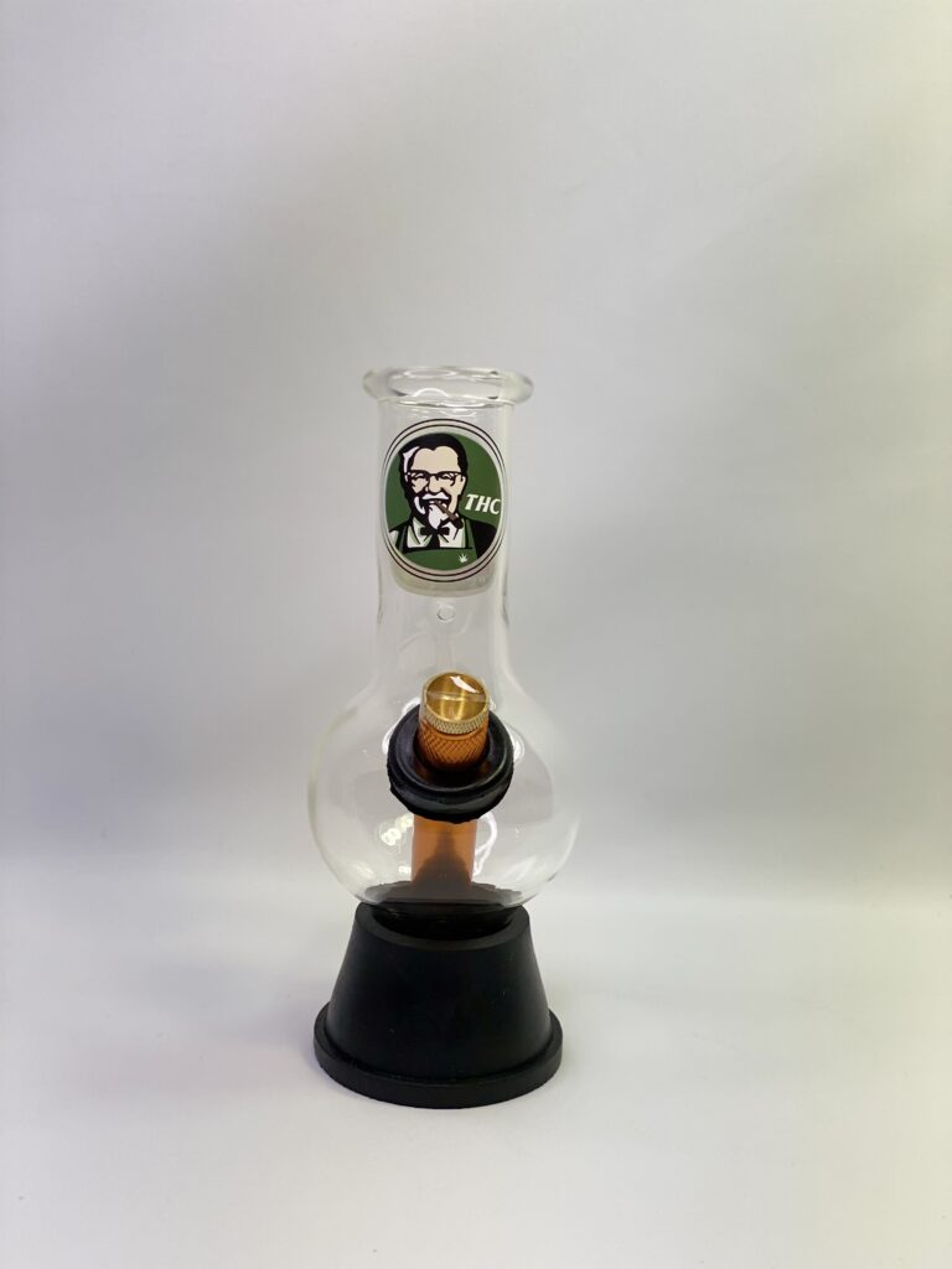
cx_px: 476
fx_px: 1907
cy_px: 634
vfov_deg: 36.8
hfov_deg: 28.0
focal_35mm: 52
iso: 20
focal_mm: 6
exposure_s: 1/233
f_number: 2
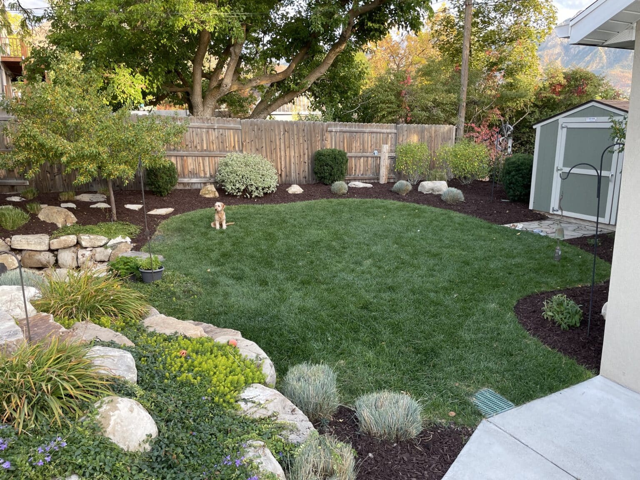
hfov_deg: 67.3
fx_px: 481
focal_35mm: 26
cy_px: 240
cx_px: 320
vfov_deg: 53.1
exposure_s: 1/121
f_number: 1.6
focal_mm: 4.2
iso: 50
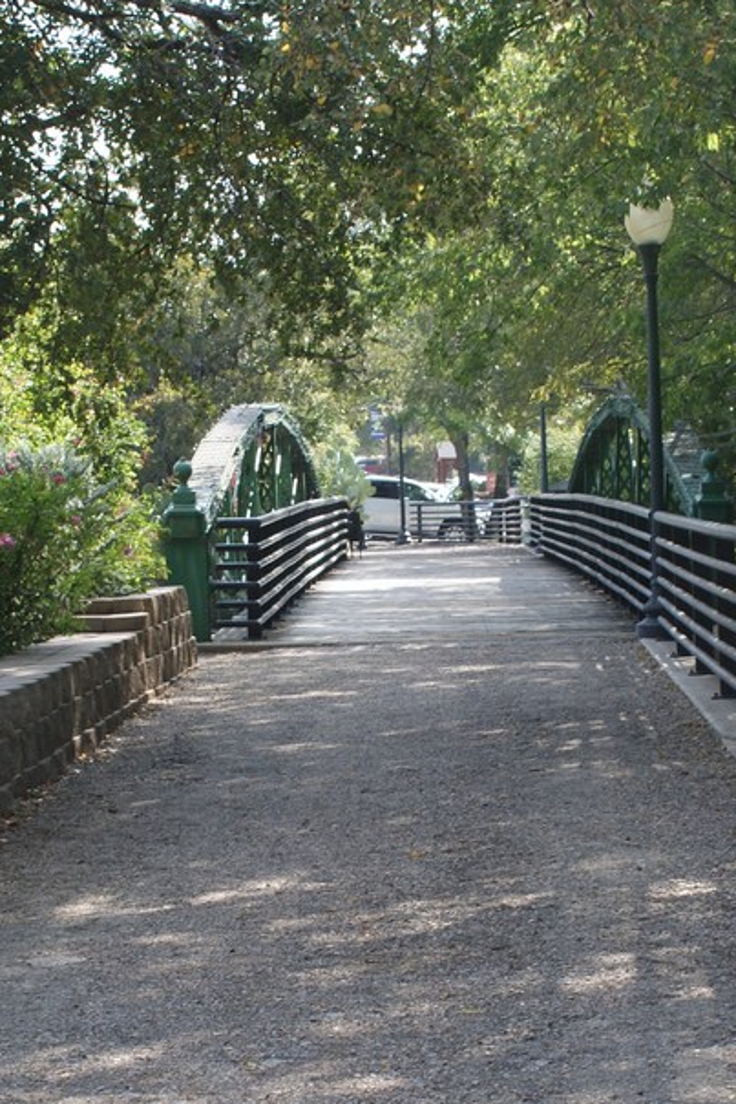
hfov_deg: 13.2
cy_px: 701
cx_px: 424
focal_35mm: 104
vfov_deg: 19.6
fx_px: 3187
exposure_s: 1/60
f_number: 8
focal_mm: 35
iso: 100
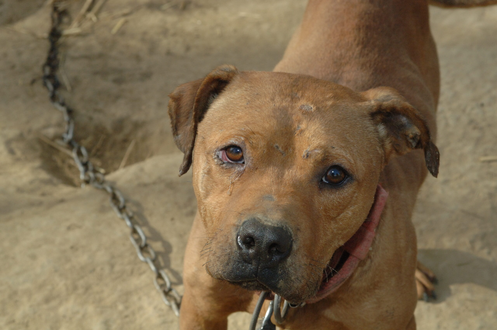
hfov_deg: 19.5
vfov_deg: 13.0
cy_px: 165
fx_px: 1448
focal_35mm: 105
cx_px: 248
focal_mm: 70
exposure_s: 1/250
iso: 800
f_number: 11
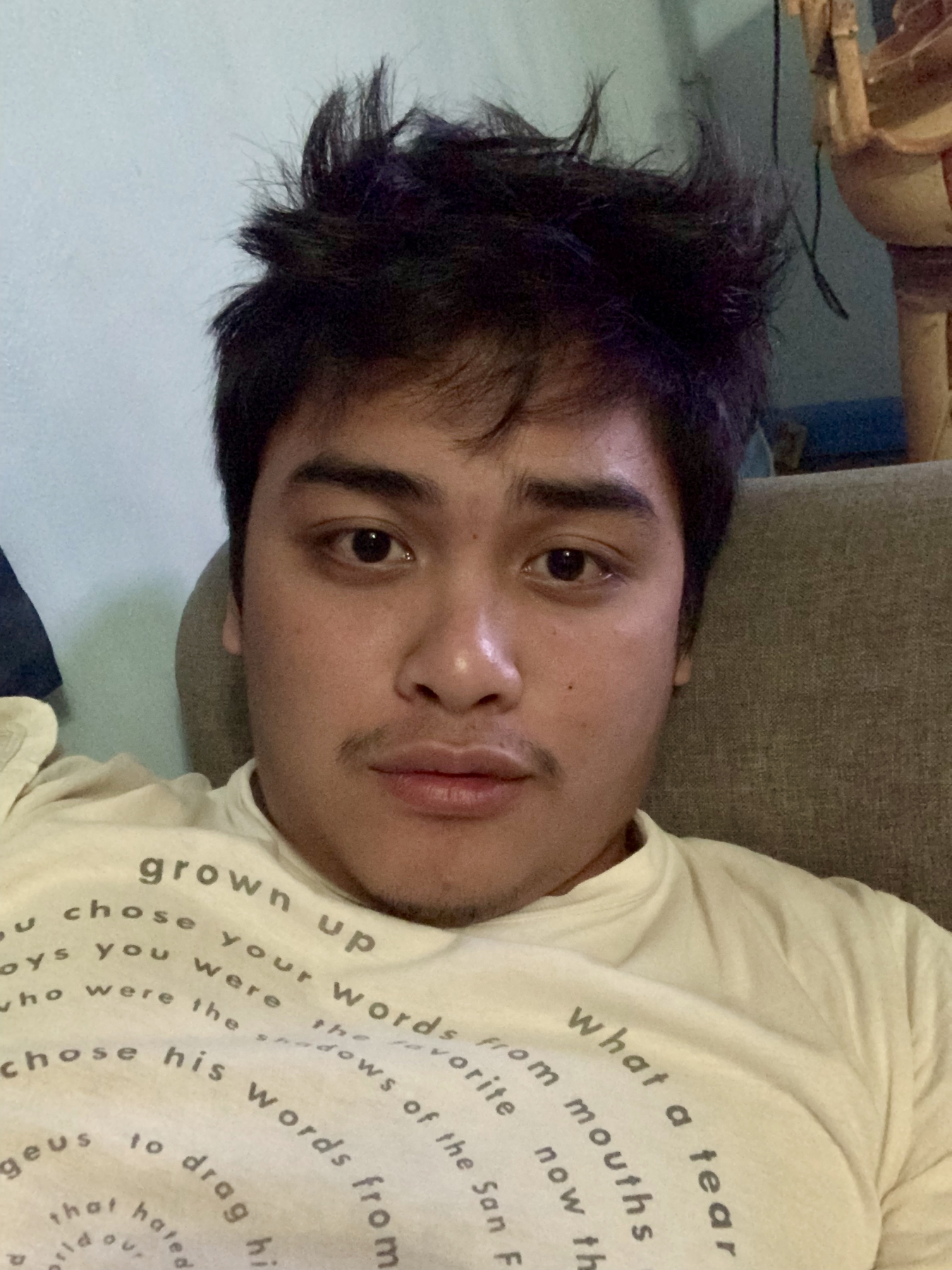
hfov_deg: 44.2
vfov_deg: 56.8
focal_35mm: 32
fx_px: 1173
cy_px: 635
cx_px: 476
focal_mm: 2.87
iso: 1600
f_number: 2.2
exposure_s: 1/15
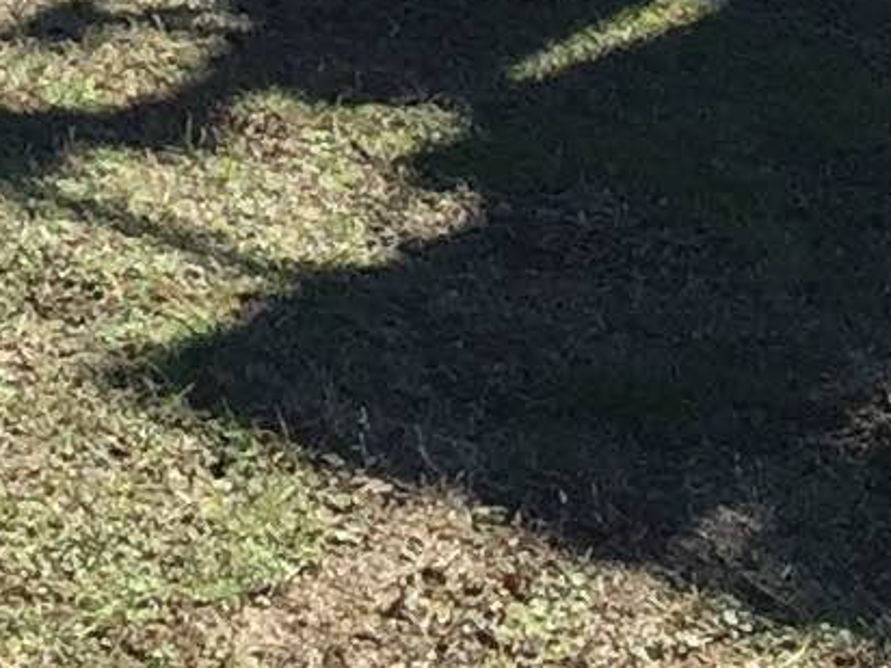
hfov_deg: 8.5
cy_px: -1831
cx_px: -357
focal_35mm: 230
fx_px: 5920
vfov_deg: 5.7
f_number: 2.2
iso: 32
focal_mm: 4.15
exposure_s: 1/1364
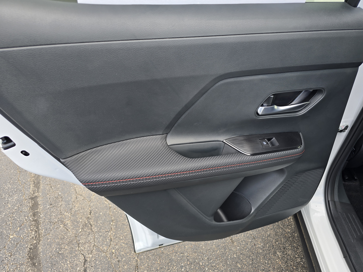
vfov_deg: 58.9
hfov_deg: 73.9
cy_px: 136
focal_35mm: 23
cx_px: 182
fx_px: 241
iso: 25
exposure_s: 1/180
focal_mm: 6.3
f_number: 1.7
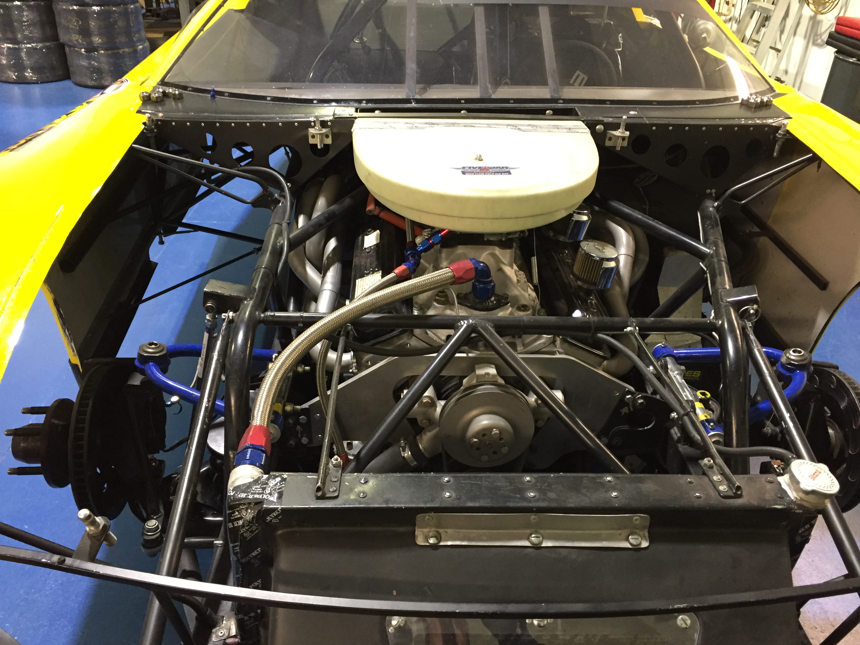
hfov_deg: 61.7
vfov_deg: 48.2
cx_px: 430
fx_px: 720
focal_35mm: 29
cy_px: 322
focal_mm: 4.15
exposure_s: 1/30
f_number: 2.2
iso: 160
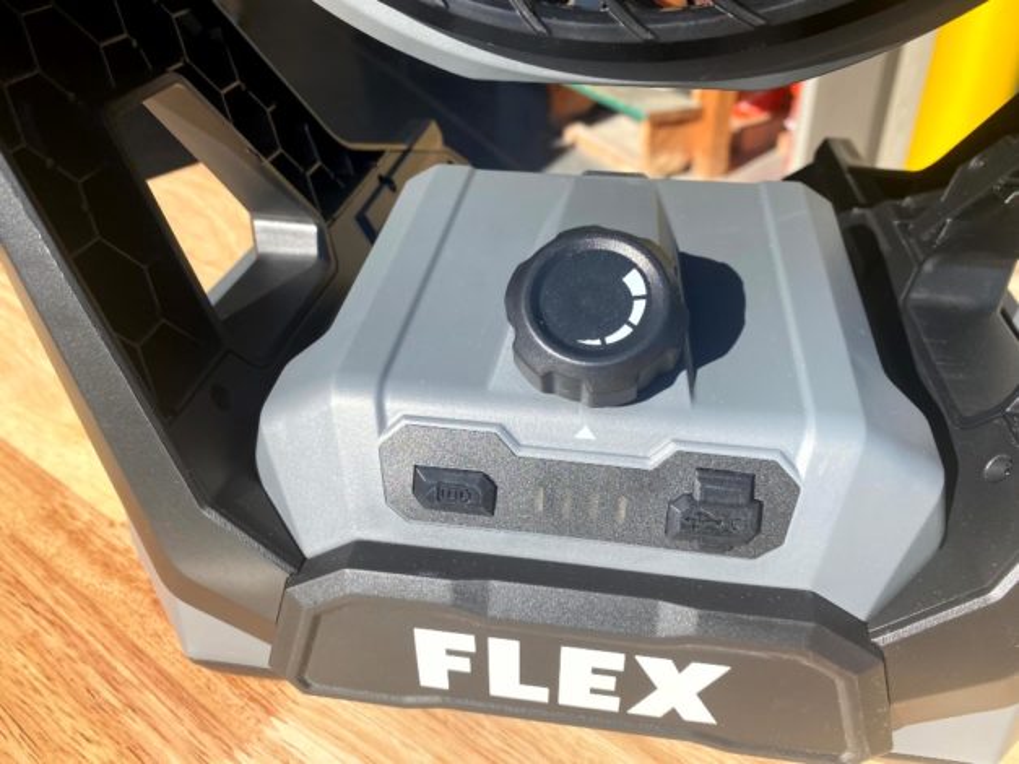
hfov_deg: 67.3
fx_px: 765
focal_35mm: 26
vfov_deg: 53.0
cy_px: 382
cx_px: 510
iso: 32
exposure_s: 1/1961
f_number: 1.8
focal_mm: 4.25
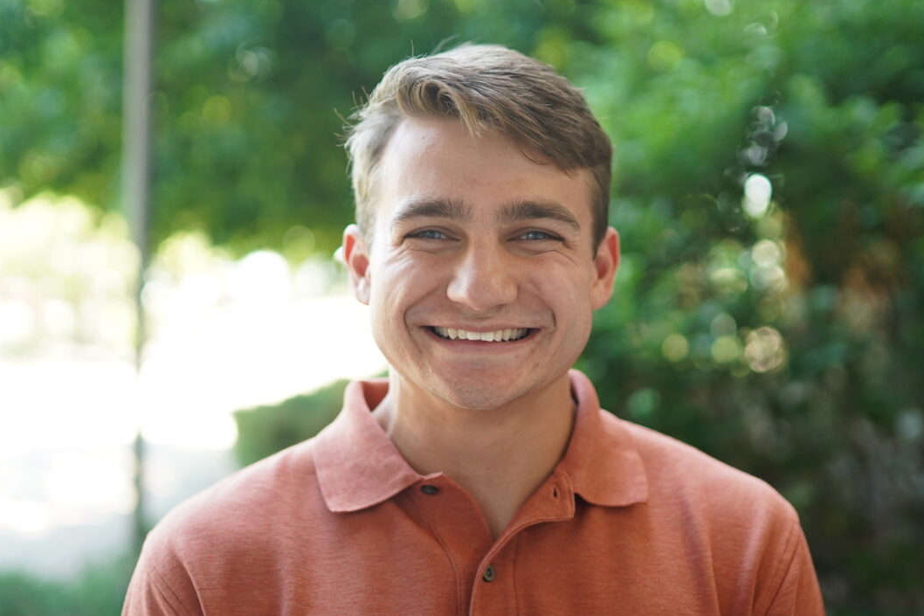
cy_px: 285
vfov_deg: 23.0
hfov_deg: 33.9
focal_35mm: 59
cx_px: 490
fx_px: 1514
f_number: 1.4
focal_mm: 35
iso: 640
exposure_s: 1/1000
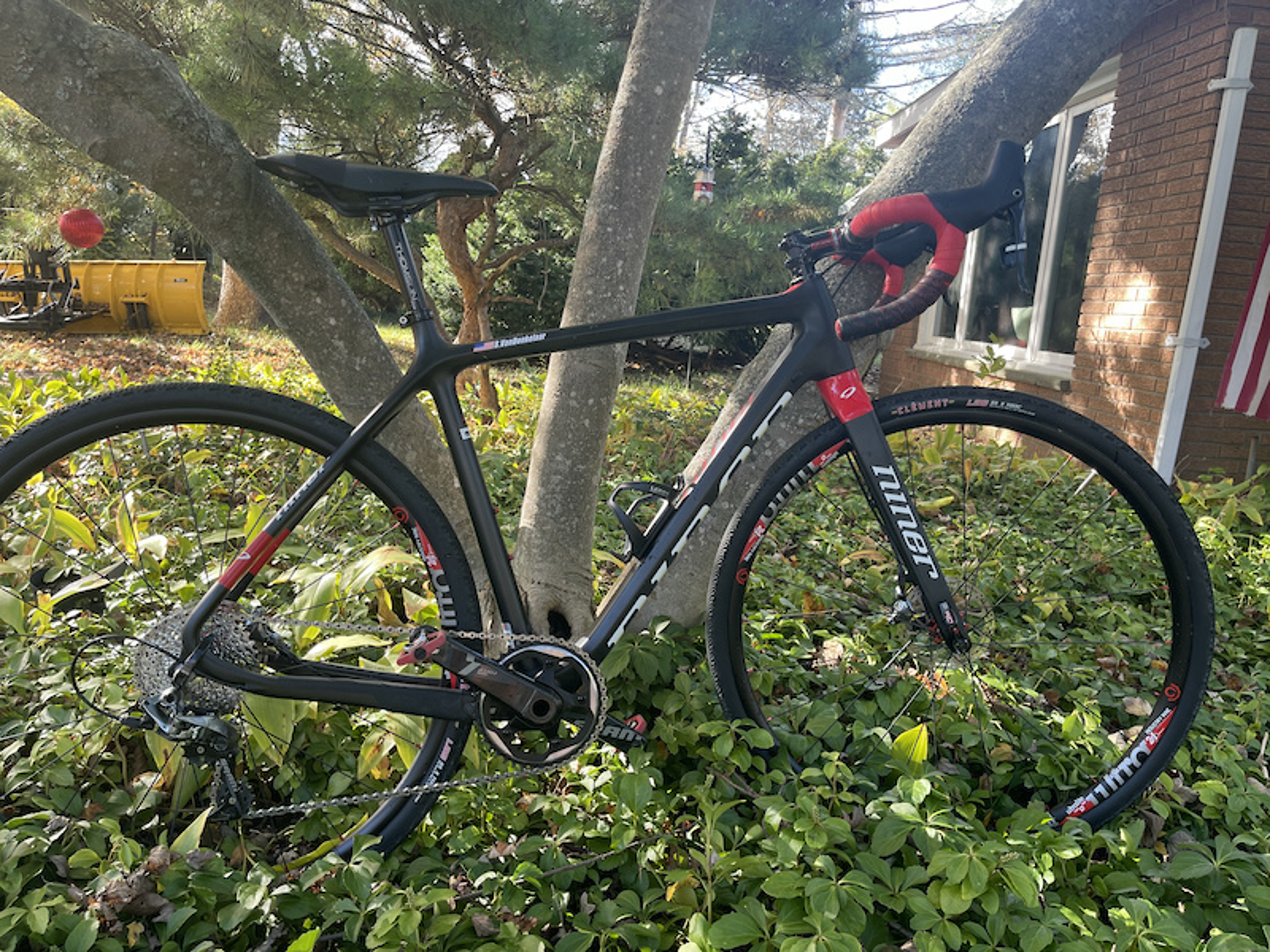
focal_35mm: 26
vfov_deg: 53.1
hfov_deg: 67.3
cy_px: 476
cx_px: 635
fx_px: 954
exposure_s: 1/121
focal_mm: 5.1
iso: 40
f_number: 1.6
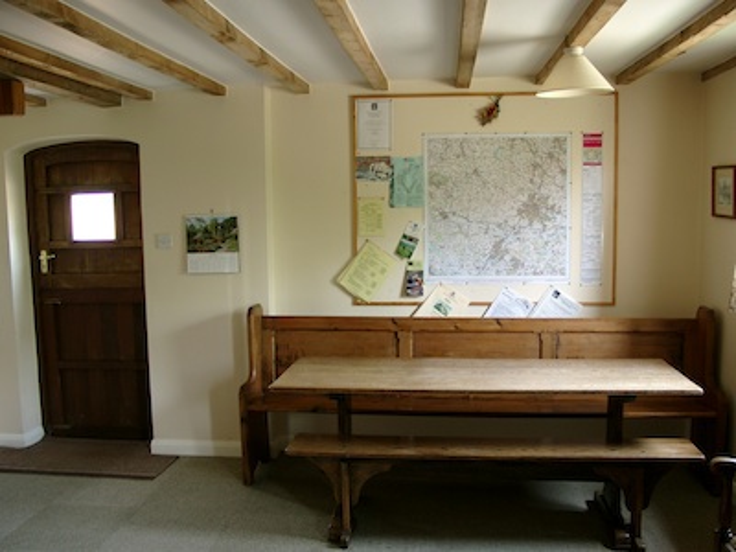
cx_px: 368
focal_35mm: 34
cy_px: 276
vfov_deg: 41.8
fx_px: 723
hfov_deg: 54.0
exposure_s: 1/12.4
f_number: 2
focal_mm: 7.13
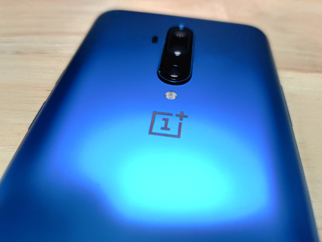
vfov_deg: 51.4
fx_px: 251
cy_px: 121
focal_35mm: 27
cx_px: 161
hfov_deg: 65.3
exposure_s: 1/33
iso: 640
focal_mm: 4.75
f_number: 1.65
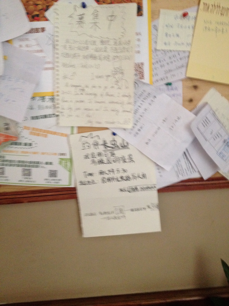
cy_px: 153
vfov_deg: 52.6
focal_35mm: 35
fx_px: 309
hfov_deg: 40.7
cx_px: 114
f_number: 2.4
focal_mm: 4.28
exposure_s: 1/20
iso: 400
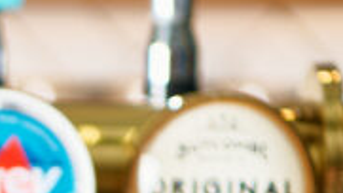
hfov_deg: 5.8
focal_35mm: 367
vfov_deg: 3.3
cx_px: -231
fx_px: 3339
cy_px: 510
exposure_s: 1/200
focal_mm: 62
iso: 64
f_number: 3.5
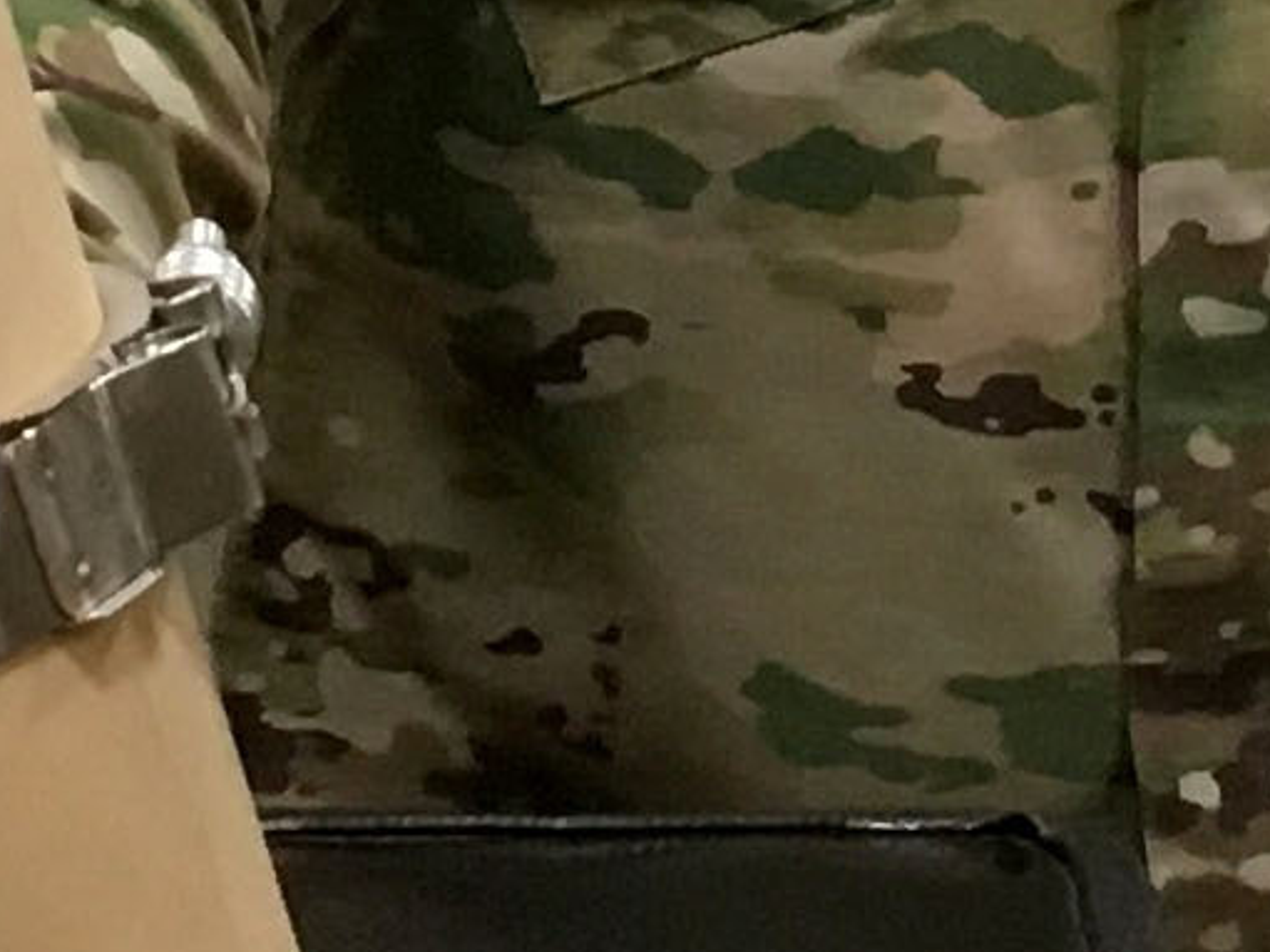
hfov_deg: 8.6
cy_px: -303
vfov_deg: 6.4
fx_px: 8400
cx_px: 1322
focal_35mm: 229
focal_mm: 4.15
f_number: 2.2
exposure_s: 1/30
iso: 125
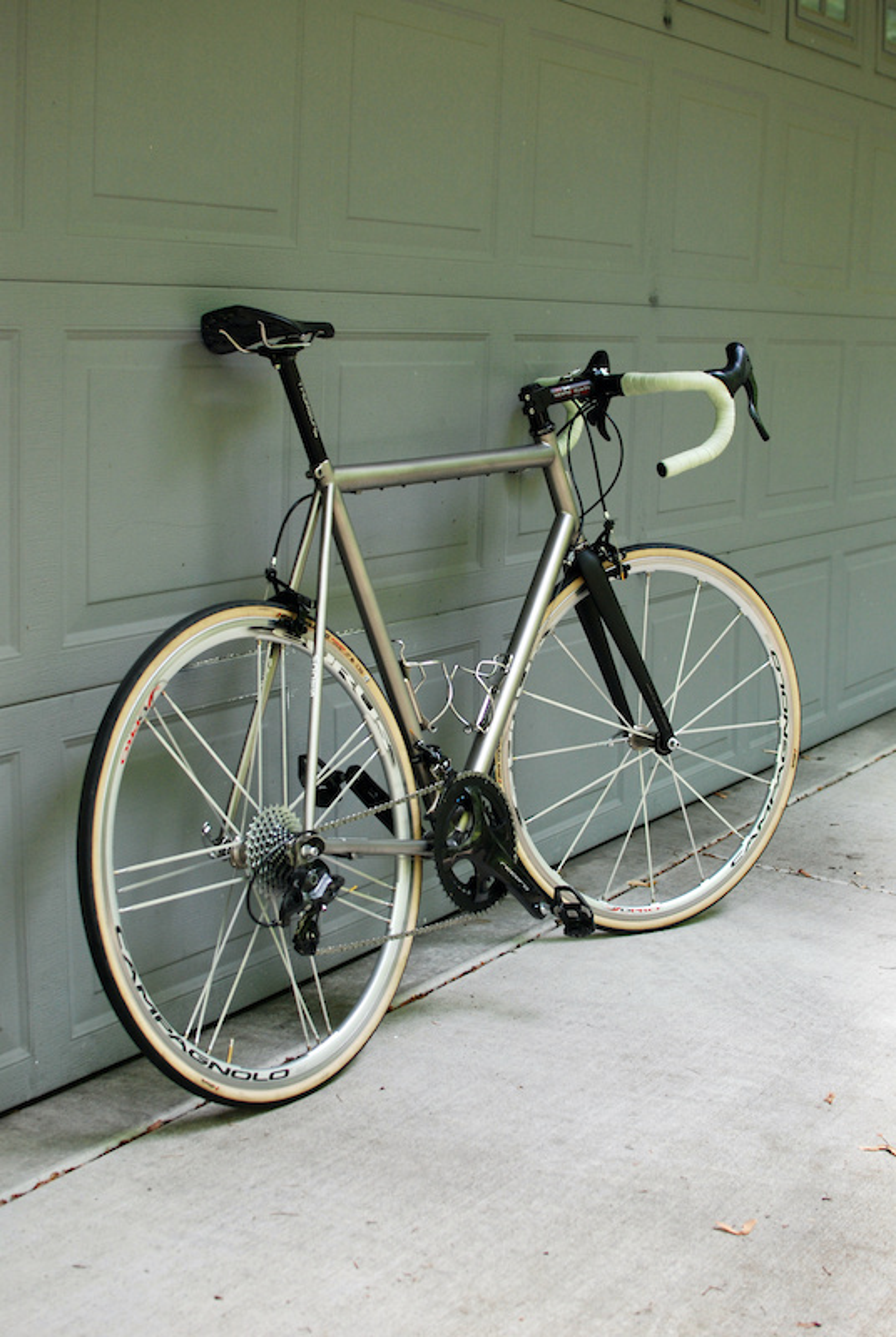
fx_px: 1953
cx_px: 448
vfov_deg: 37.8
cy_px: 668
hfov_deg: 25.8
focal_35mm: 52
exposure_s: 1/80
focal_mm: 35
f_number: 3.5
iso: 400
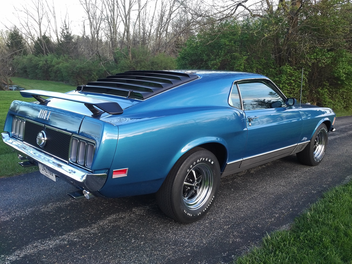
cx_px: 176
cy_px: 132
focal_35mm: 27
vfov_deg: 51.4
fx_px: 275
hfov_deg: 65.3
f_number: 2.2
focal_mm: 4.75
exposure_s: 1/60
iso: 66
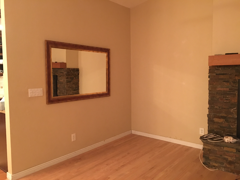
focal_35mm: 29
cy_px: 90
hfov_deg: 61.7
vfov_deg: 48.2
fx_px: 201
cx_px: 120
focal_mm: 4.15
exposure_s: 1/4
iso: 100
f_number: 2.2
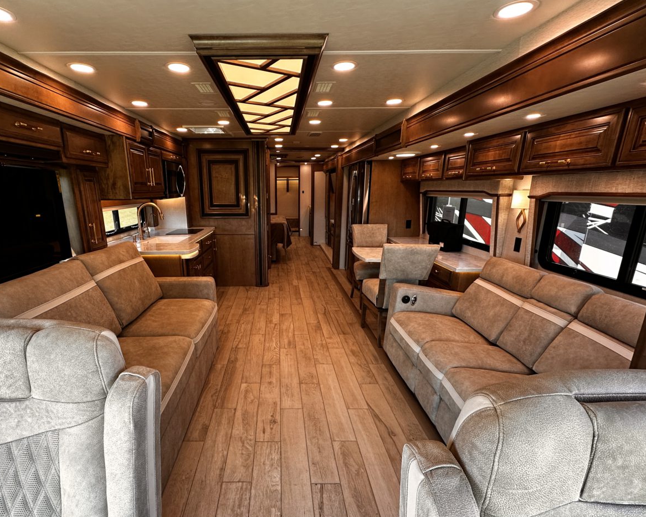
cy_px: 284
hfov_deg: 85.8
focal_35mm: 18
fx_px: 344
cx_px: 278
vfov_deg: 73.6
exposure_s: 1/99
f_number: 2.2
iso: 125
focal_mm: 2.22
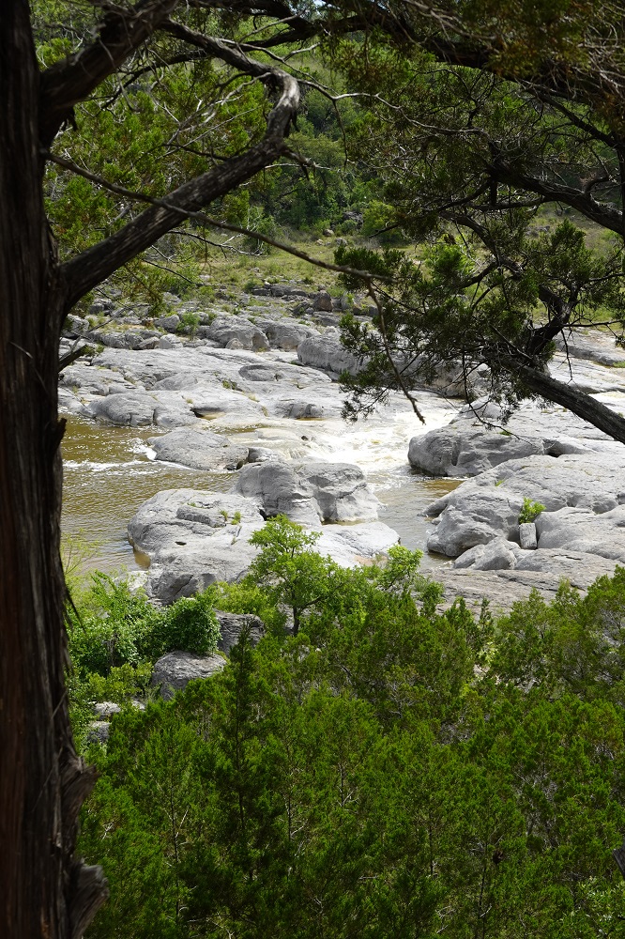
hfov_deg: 18.9
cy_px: 470
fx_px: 1876
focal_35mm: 72
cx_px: 312
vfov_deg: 28.1
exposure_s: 1/320
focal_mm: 26.37
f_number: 5.6
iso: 100
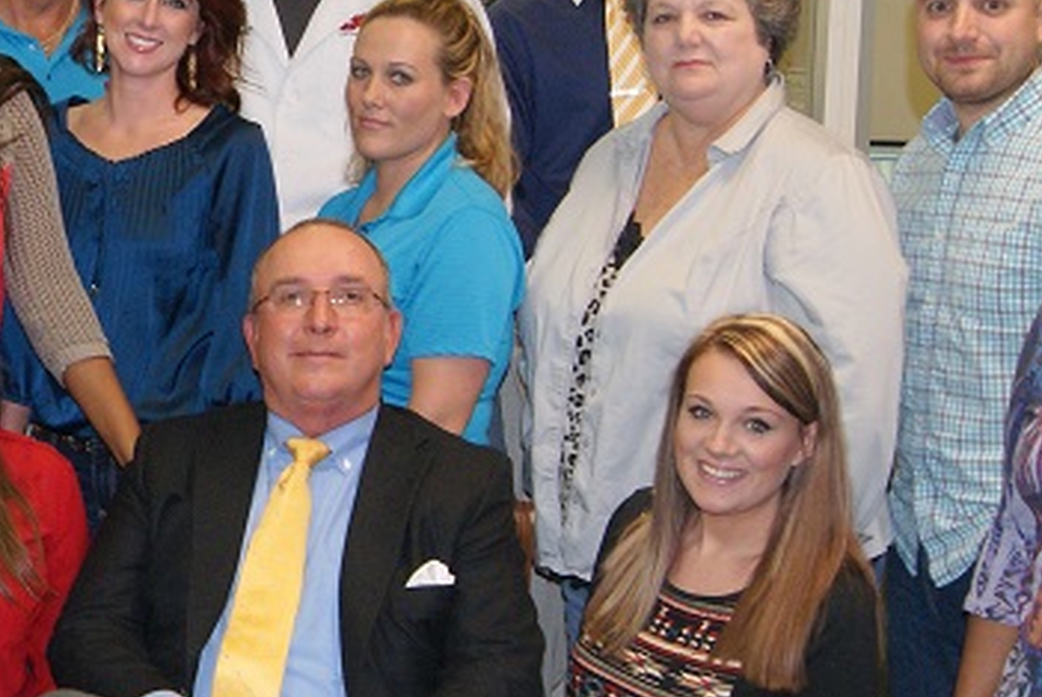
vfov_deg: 15.0
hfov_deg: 21.2
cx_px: -116
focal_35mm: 91
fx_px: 2637
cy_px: 252
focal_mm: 22
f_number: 5.6
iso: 400
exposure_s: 1/60
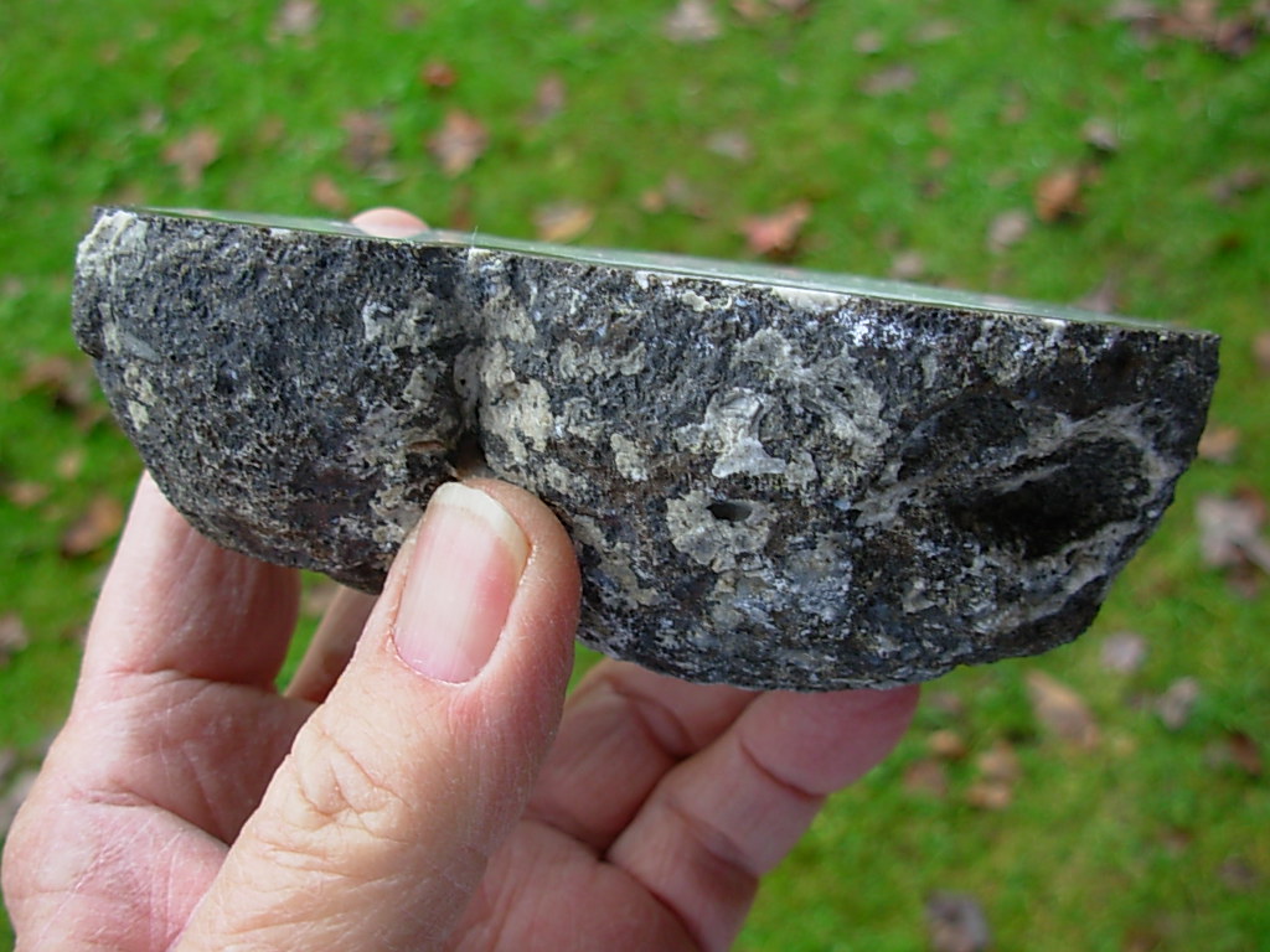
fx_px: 1394
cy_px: 476
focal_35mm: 38
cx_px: 635
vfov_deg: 37.7
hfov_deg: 49.0
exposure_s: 1/38.1
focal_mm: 6.3
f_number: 2.9
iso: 50
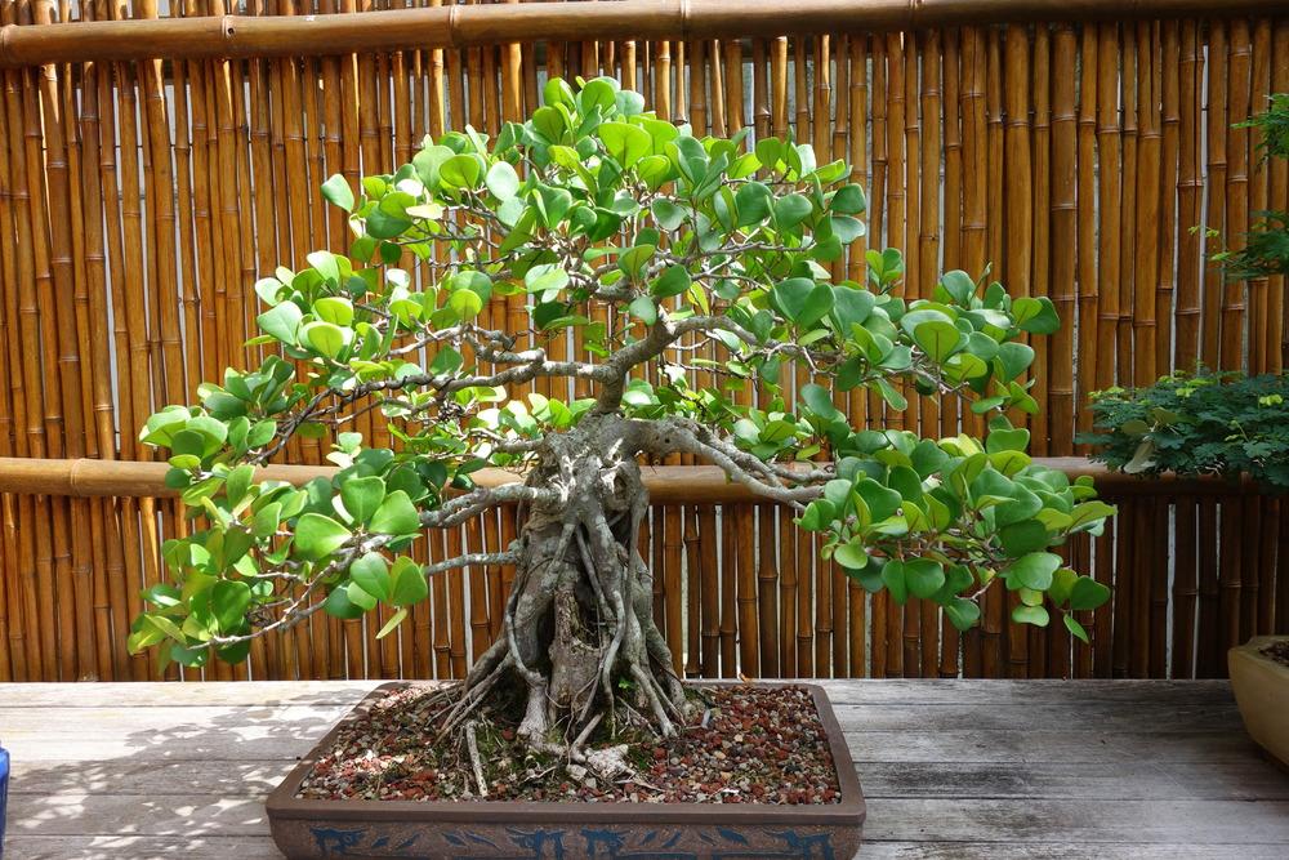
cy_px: 430
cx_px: 644
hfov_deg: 65.5
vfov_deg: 46.4
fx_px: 1003
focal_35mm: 28
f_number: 5.6
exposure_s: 1/100
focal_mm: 10.4
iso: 125
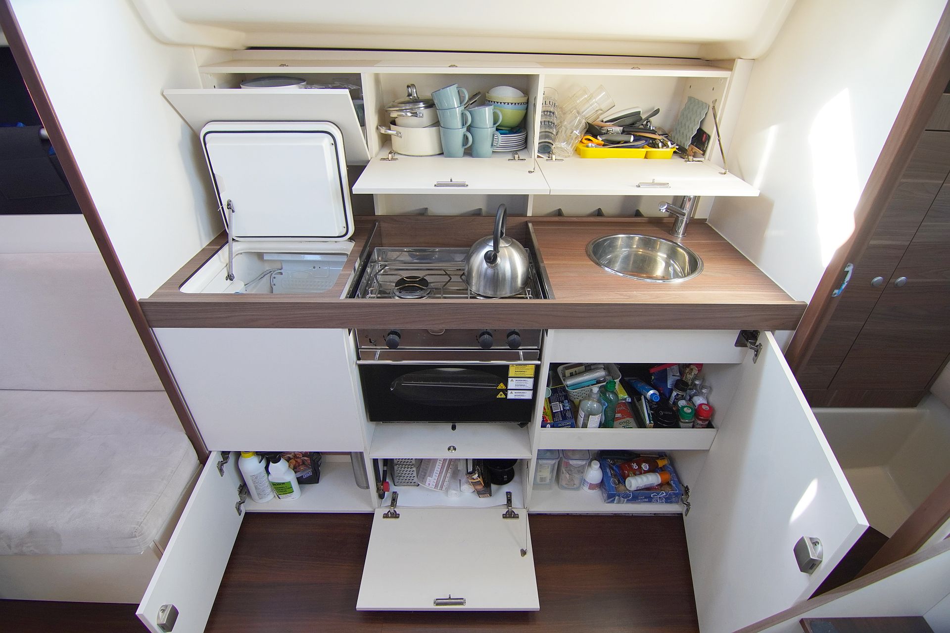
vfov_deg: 72.1
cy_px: 316
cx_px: 475
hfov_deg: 95.0
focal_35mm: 16
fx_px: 435
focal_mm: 11
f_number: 5
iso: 640
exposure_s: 1/100
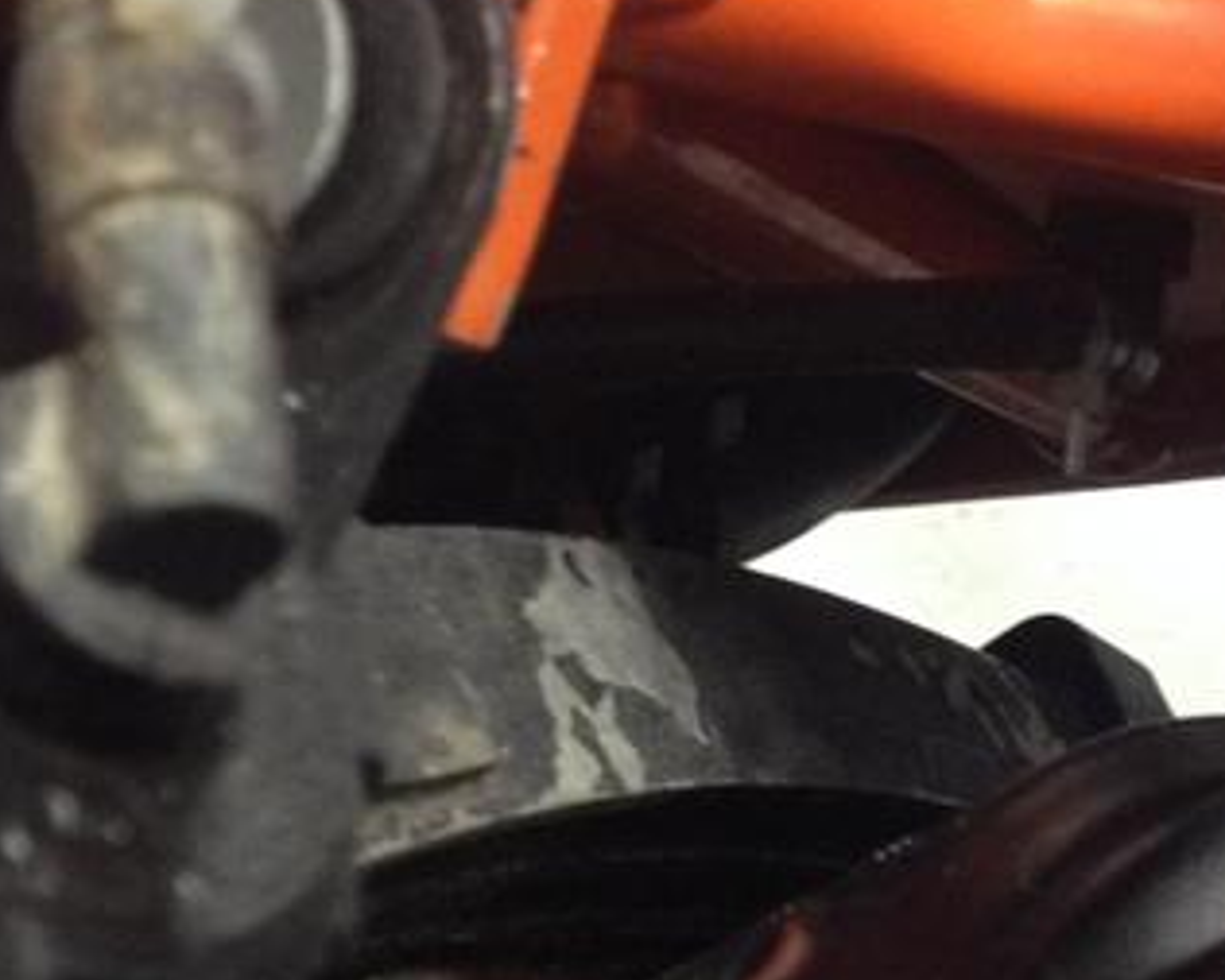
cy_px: 589
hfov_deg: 17.5
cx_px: 1113
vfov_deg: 14.3
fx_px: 3917
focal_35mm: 108
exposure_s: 1/20
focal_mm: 4.28
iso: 200
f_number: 2.4
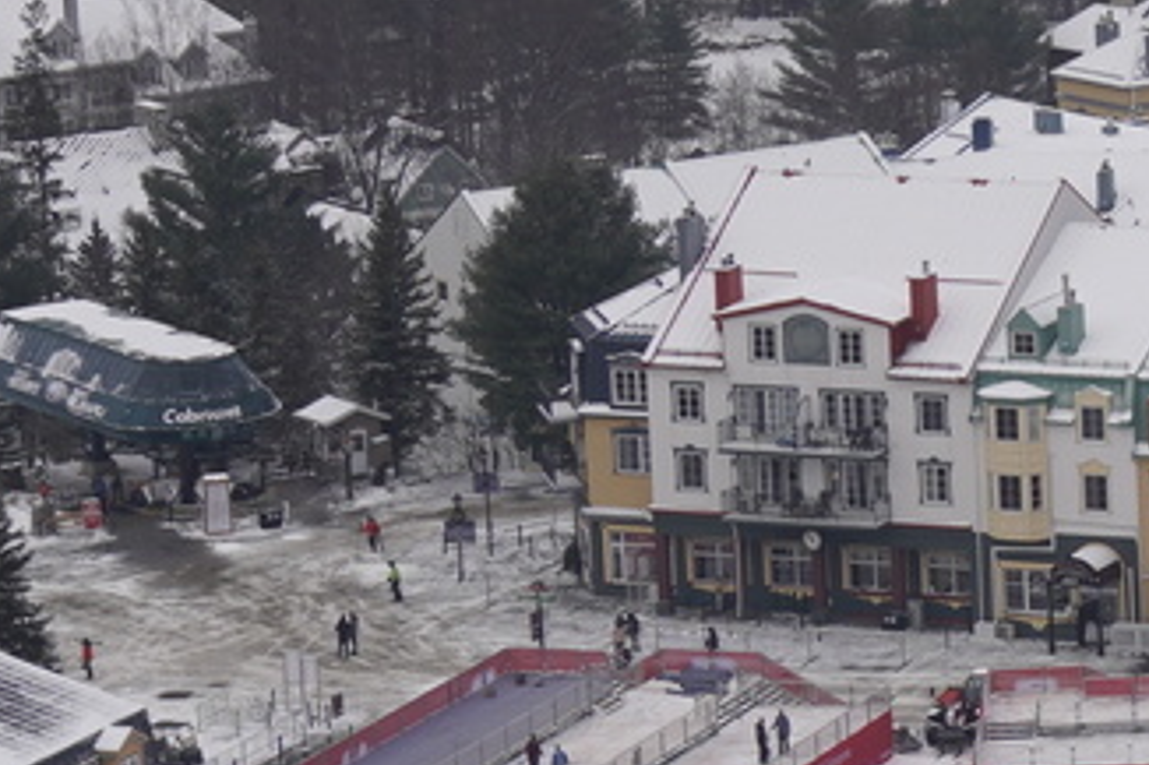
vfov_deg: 6.2
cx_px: 2534
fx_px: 7050
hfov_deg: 8.7
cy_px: -78
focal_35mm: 221
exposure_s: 1/320
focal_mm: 32
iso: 160
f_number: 5.6
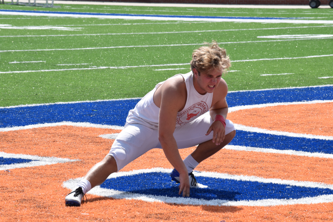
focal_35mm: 202
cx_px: 166
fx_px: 1873
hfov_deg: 10.2
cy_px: 111
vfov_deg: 6.8
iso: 200
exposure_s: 1/160
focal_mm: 135
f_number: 16
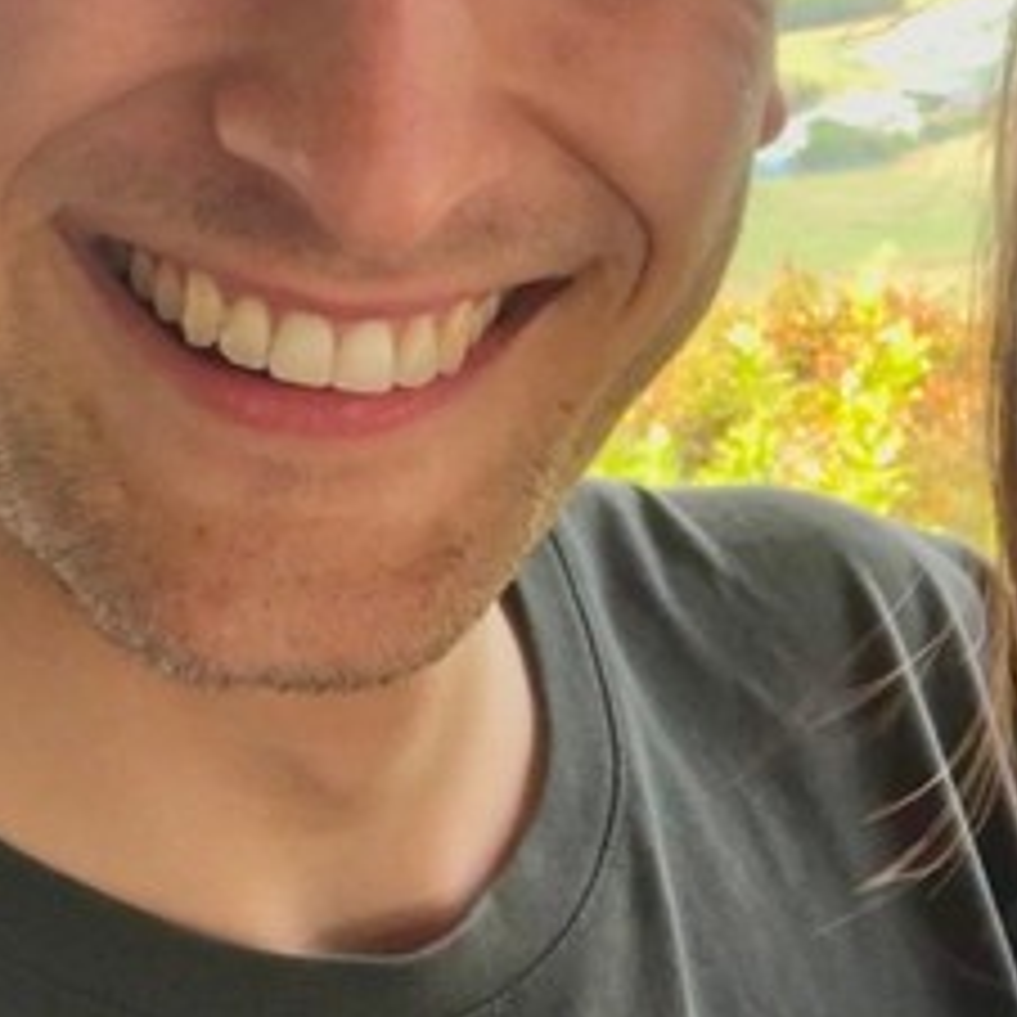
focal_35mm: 80
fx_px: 2659
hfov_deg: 20.3
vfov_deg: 21.7
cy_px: 486
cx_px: 1204
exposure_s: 1/194
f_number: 2.2
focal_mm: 2.87
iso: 20
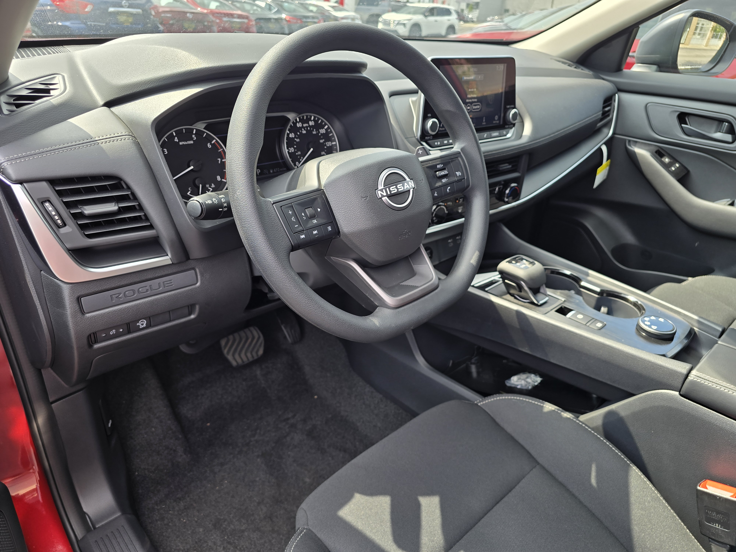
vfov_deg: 58.9
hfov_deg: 73.9
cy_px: 276
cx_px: 368
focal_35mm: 23
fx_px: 489
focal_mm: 6.3
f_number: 1.7
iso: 20
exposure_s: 1/180
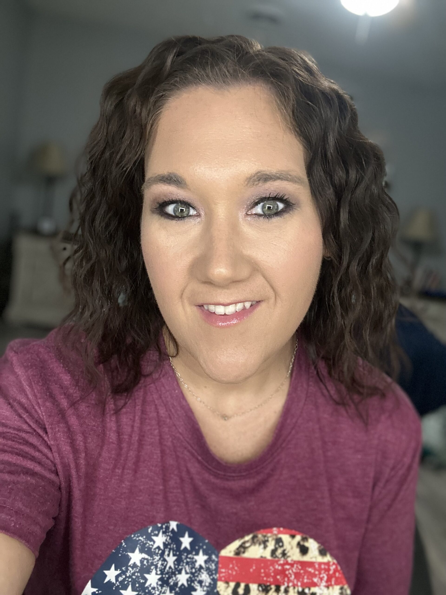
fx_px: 515
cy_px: 298
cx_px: 223
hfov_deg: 46.8
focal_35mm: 30
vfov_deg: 60.0
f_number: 1.9
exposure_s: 1/40
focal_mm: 2.69
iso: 200
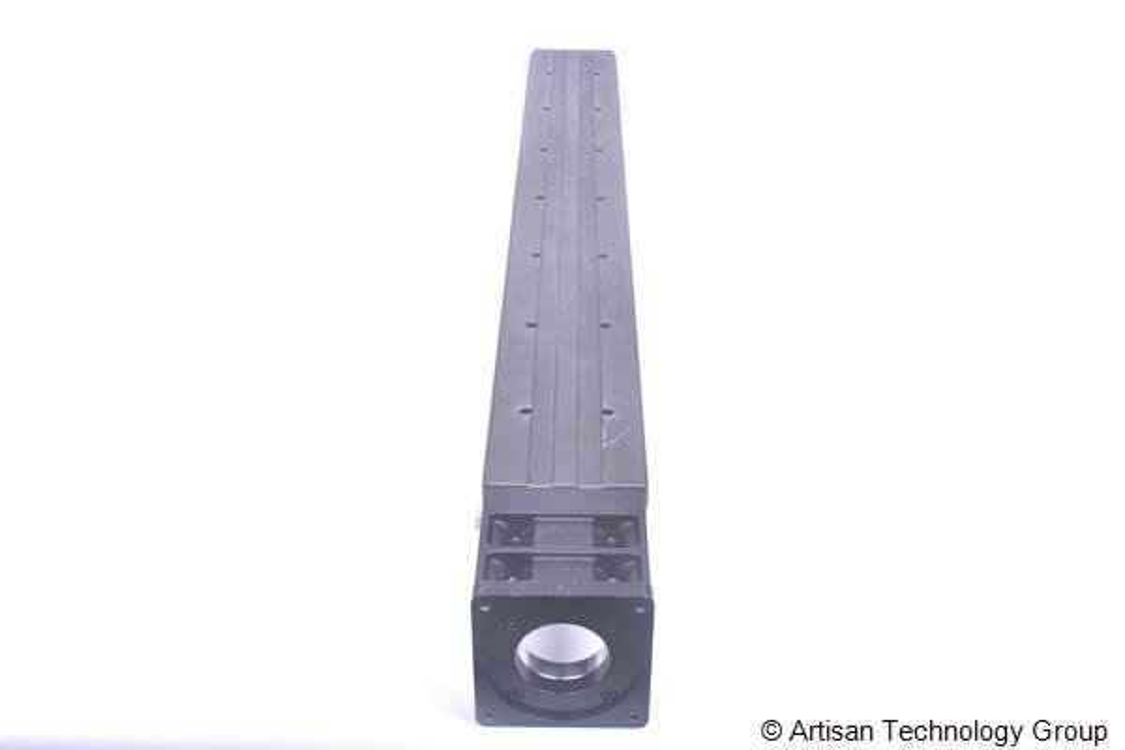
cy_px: 375
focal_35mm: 39
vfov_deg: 34.2
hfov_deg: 49.6
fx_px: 1219
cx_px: 562
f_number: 13
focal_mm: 26
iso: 200
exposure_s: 1/200
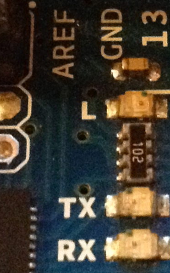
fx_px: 1513
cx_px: 161
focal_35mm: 204
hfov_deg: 6.4
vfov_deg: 10.1
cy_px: -86
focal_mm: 4.28
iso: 800
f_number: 2.4
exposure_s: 1/15
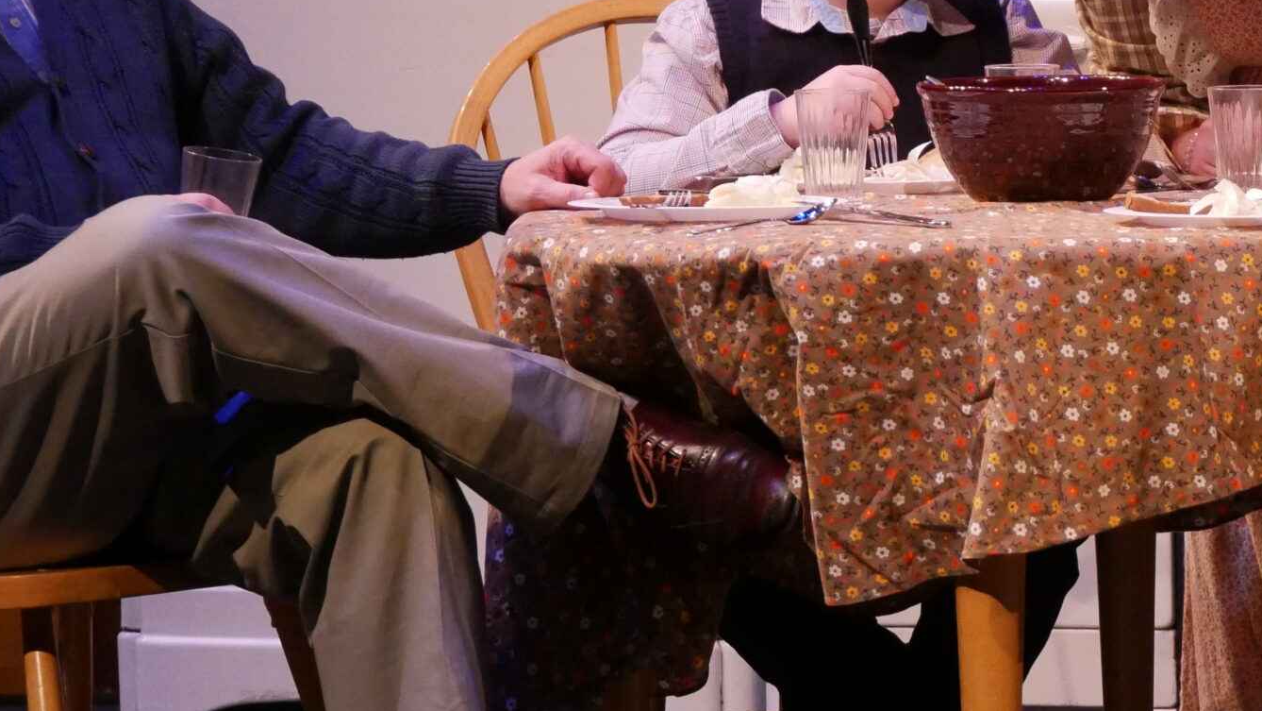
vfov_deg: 3.8
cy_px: 81
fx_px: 10609
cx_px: 882
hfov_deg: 6.8
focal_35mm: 317
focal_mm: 76
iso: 3200
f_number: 5.1
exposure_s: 1/200
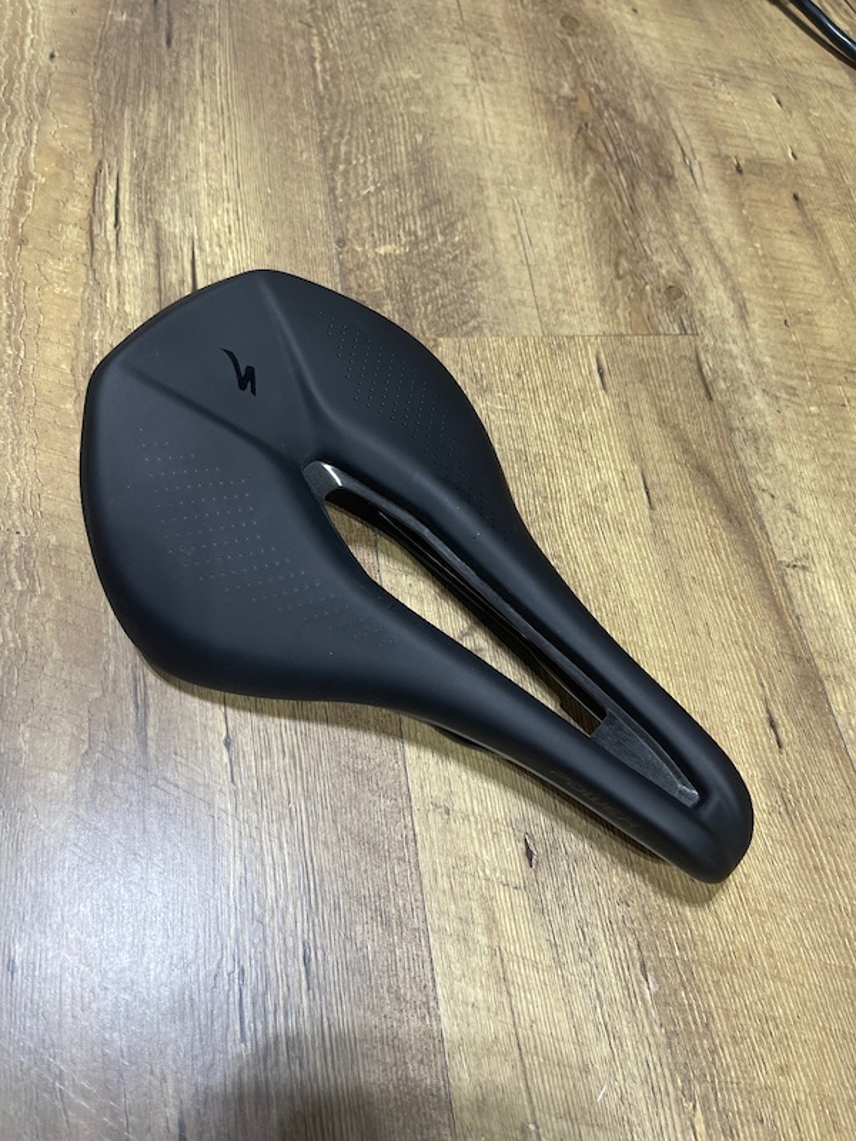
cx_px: 428
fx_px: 857
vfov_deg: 67.3
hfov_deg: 53.1
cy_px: 570
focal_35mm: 26
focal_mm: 5.1
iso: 64
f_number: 1.6
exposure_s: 1/60
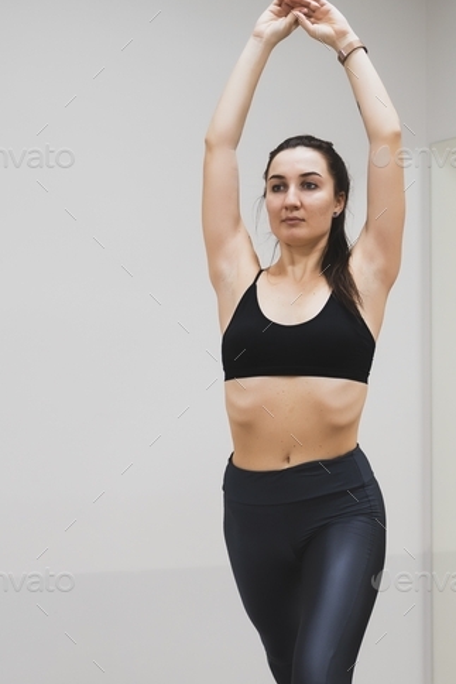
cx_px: 219
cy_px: 570
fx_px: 1215
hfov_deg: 21.3
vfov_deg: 30.5
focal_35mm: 64
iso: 320
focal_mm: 35
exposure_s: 1/160
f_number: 2
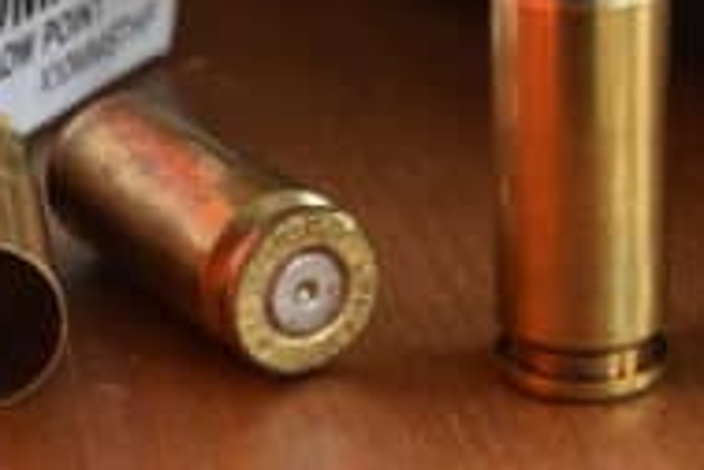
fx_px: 3423
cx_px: 399
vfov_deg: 7.8
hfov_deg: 11.7
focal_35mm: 175
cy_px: 17
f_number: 16
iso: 400
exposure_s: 1/3
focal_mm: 55
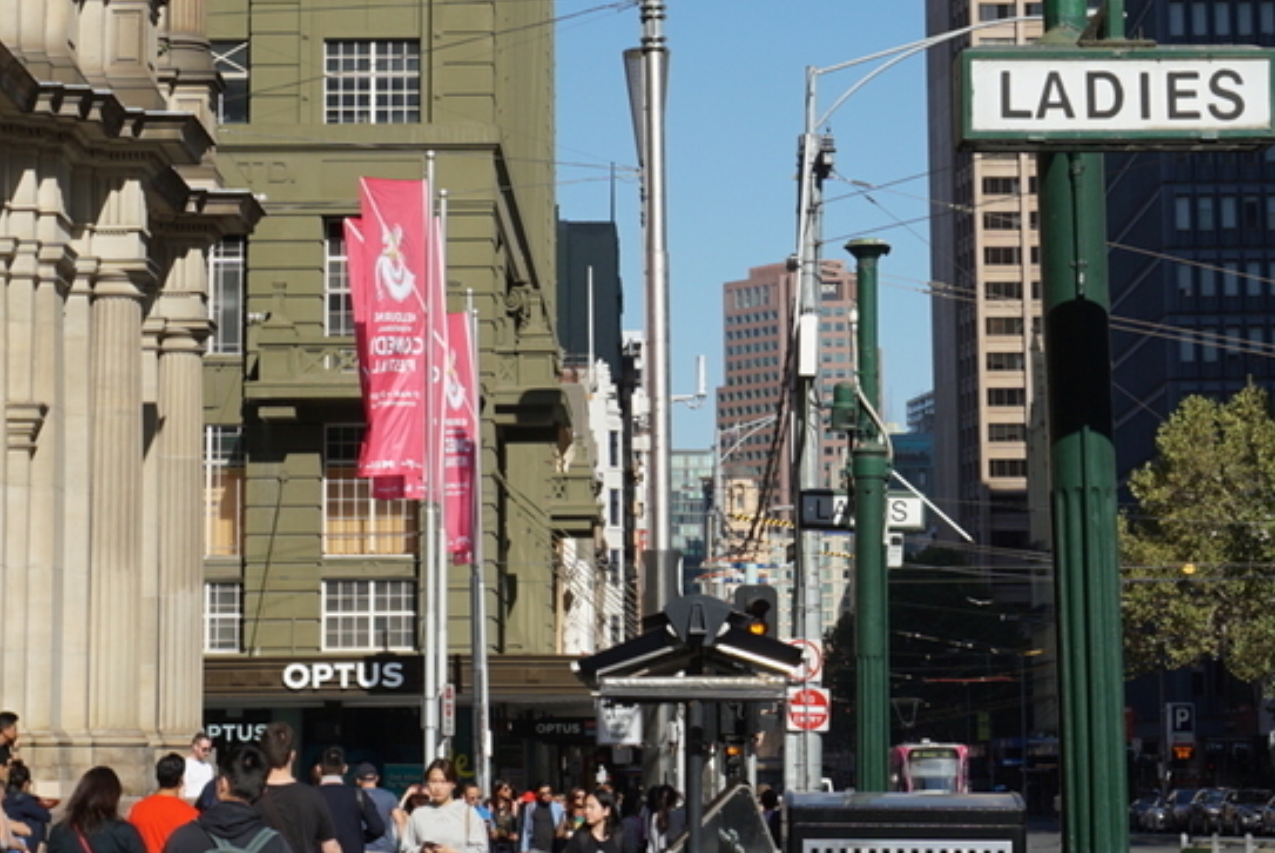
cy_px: 258
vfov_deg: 14.2
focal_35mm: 96
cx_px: 758
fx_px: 3406
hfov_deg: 21.2
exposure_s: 1/320
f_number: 8
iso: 100
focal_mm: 29
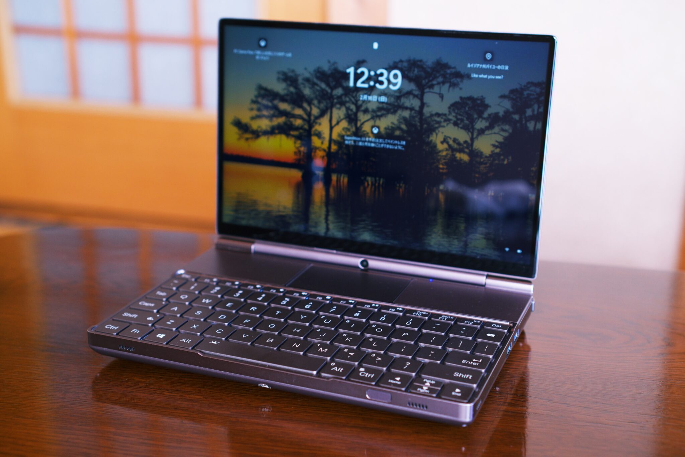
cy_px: 228
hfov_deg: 39.6
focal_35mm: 50
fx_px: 951
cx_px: 342
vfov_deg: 27.0
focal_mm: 33
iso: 800
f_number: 2.8
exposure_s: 1/60
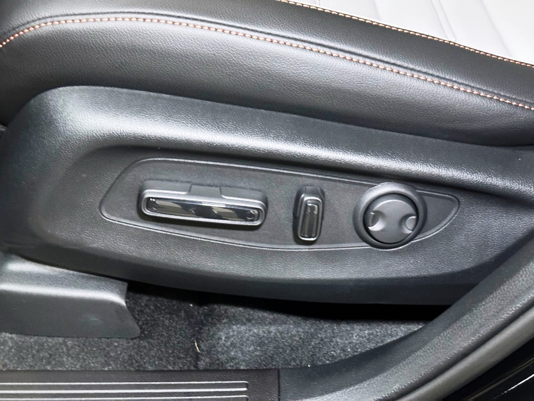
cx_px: 267
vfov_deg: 30.3
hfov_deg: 39.7
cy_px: 200
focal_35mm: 48
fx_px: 740
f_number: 1.78
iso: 640
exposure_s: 1/30
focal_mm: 6.86
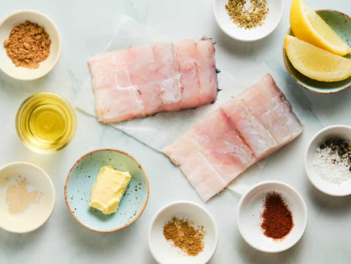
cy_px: 132
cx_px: 172
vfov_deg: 15.1
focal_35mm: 98
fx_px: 994
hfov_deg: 20.0
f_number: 11
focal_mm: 60
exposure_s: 1/60
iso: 3200
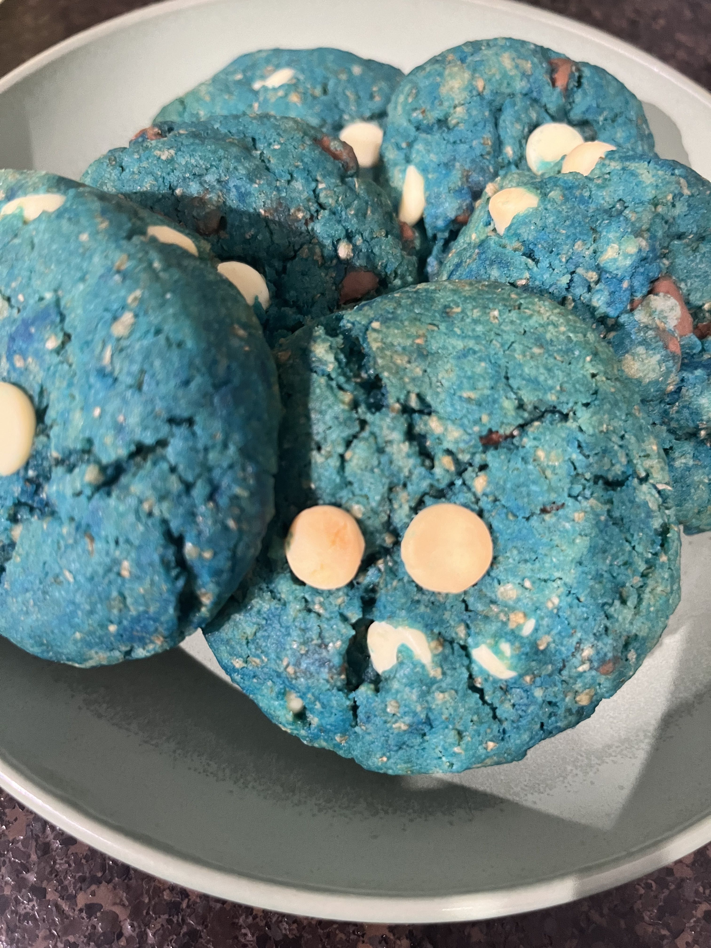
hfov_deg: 53.1
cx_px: 356
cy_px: 474
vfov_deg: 67.3
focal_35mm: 26
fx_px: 712
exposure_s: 1/50
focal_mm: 5.1
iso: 400
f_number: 1.6
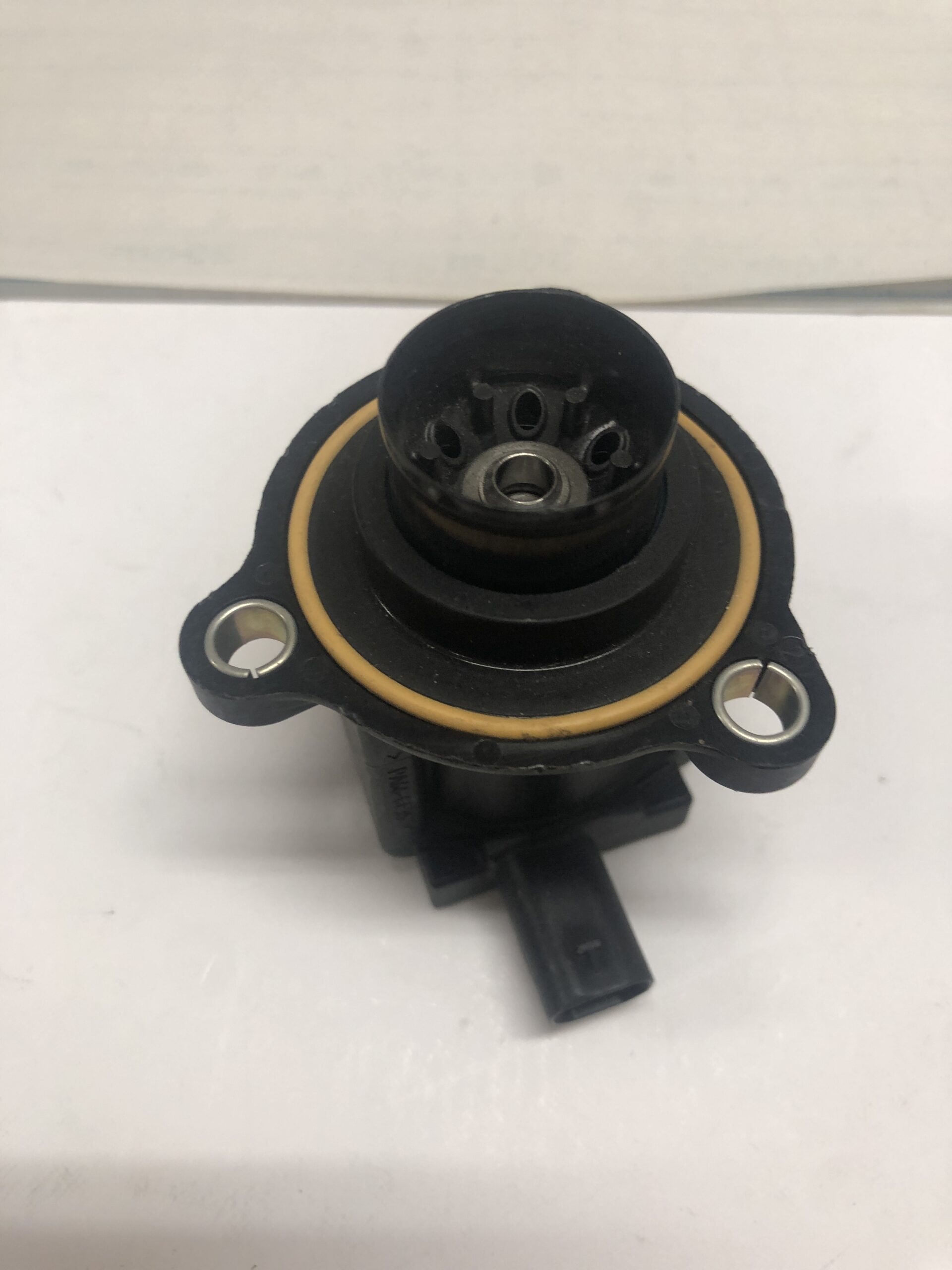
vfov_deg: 63.4
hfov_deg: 49.7
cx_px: 476
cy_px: 635
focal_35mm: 28
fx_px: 1027
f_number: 1.8
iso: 40
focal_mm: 4
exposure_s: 1/20
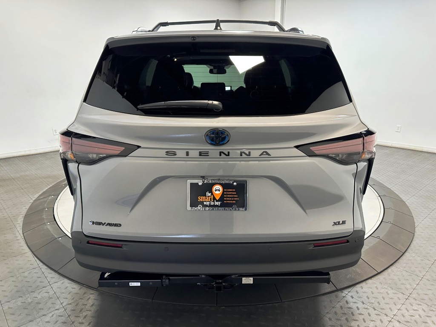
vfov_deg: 56.8
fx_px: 302
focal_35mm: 24
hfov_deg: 71.6
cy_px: 164
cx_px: 218
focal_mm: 6.86
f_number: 1.78
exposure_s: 1/60
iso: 500
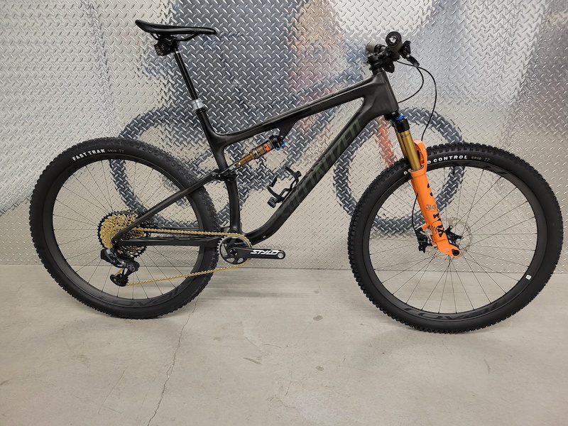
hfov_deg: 67.3
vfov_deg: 53.1
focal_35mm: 26
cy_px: 213
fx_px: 427
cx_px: 284
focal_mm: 5.4
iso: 320
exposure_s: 1/120
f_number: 1.8
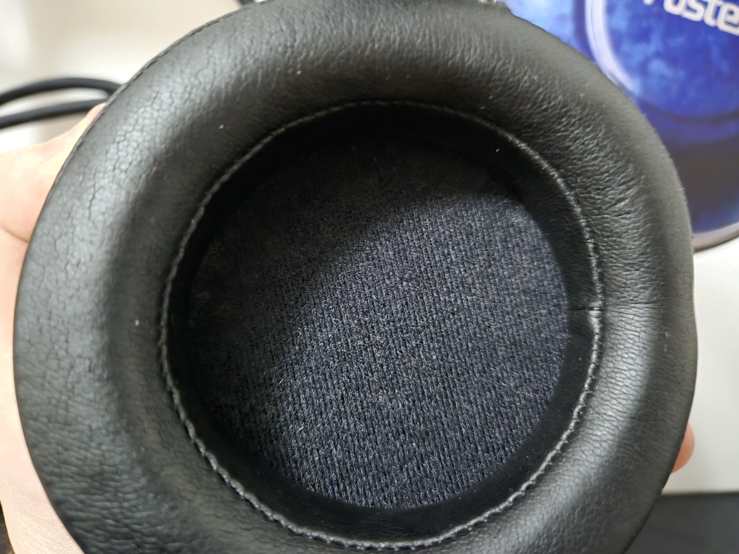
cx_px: 370
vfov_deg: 58.9
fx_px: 491
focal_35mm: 23
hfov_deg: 73.9
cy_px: 277
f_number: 1.8
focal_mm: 5.4
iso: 3200
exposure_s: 1/14
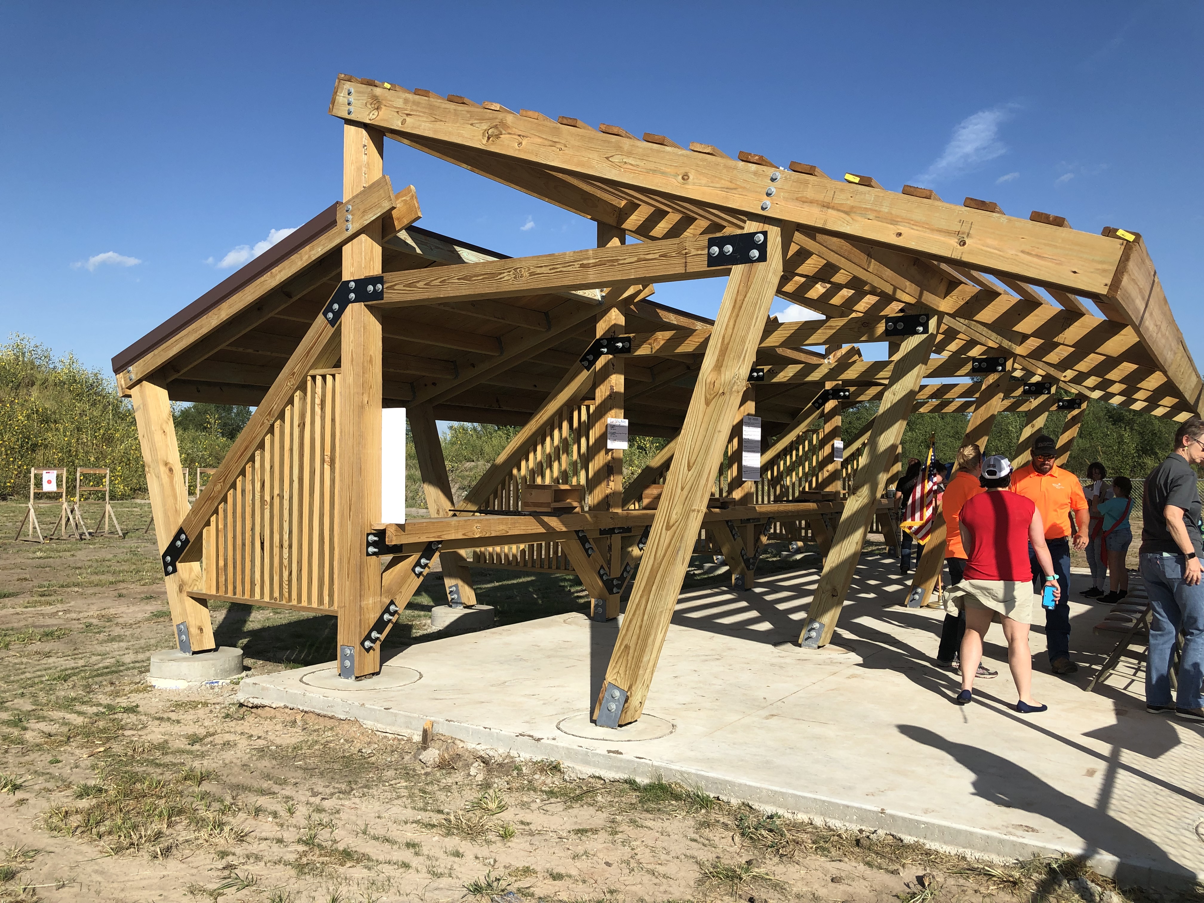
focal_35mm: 28
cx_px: 602
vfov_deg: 49.7
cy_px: 452
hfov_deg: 63.4
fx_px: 974
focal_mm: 4
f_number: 1.8
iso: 20
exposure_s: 1/2183
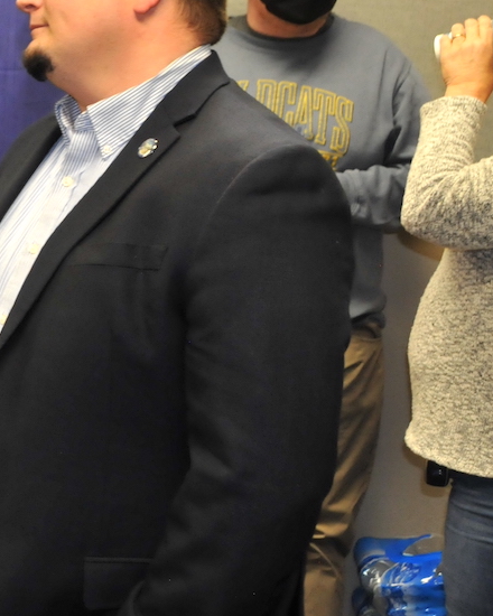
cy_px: 171
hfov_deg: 15.2
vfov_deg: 20.7
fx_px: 1678
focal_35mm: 92
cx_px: -282
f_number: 4.5
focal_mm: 24
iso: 800
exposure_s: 1/60
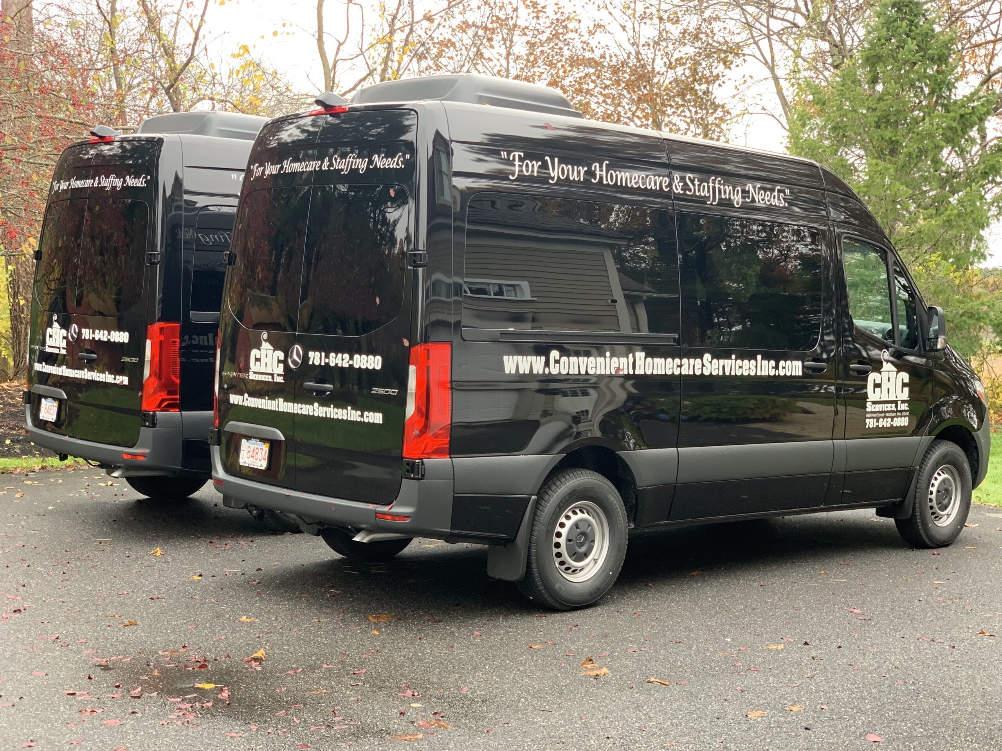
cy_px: 376
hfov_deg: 36.8
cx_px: 501
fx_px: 1505
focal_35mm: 52
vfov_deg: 28.0
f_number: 2.4
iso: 80
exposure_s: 1/122
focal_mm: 6
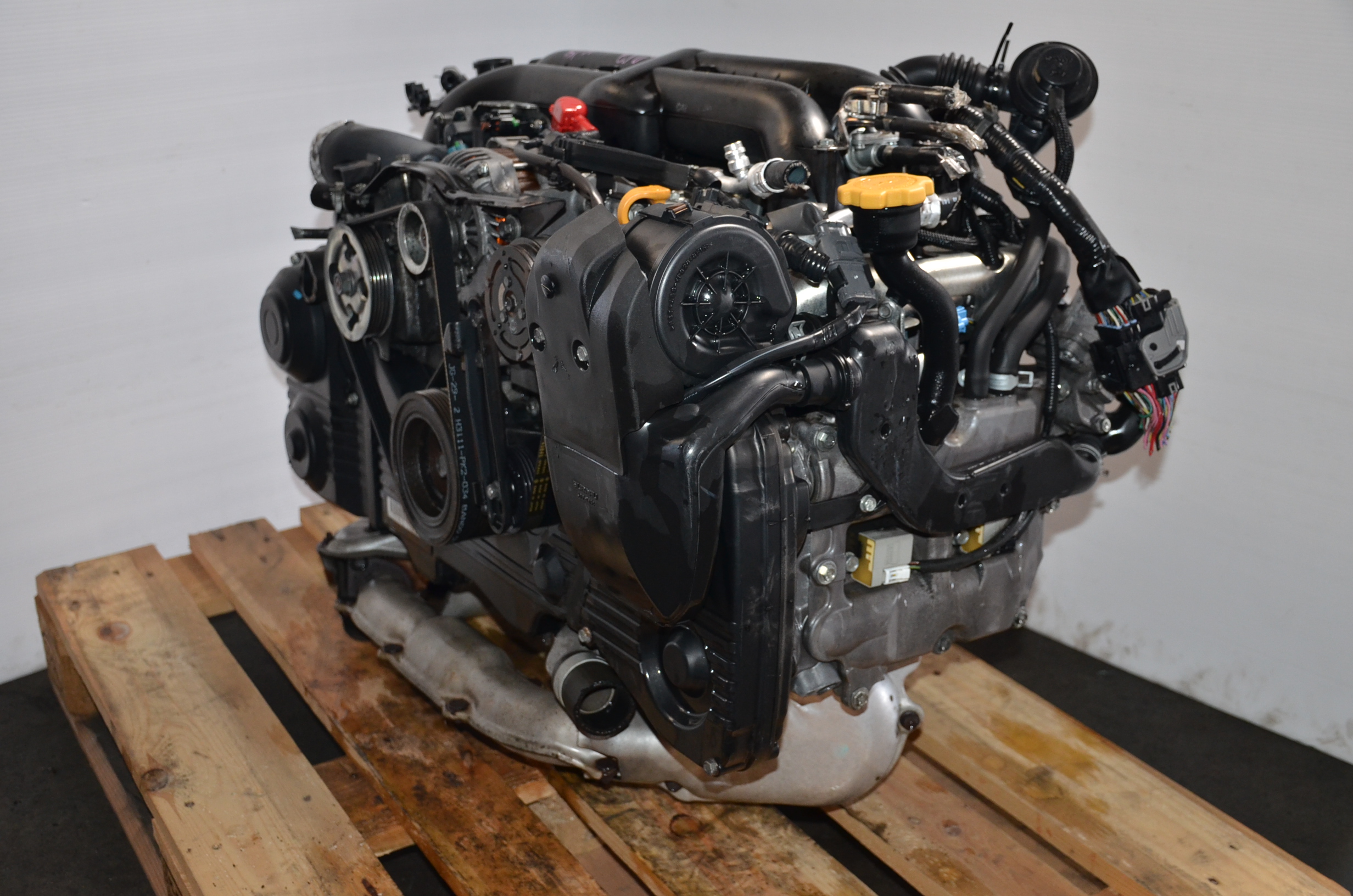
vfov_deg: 32.9
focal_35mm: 40
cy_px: 448
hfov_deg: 48.0
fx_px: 1519
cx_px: 676
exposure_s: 1/60
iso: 800
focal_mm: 27
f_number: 4
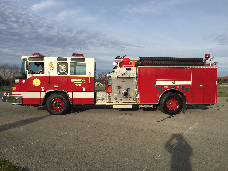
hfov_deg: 61.7
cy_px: 86
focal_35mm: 29
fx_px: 191
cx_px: 114
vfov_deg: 48.2
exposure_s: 1/1582
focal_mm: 4.15
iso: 32
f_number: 2.2
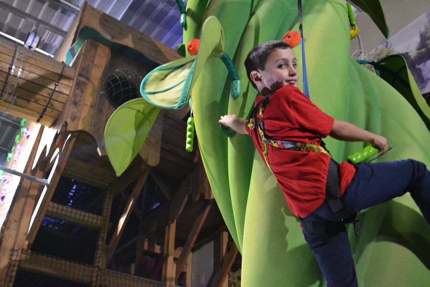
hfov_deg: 53.1
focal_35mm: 36
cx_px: 215
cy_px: 144
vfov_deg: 36.9
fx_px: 430
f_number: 4
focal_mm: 24
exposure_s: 1/30
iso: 3200
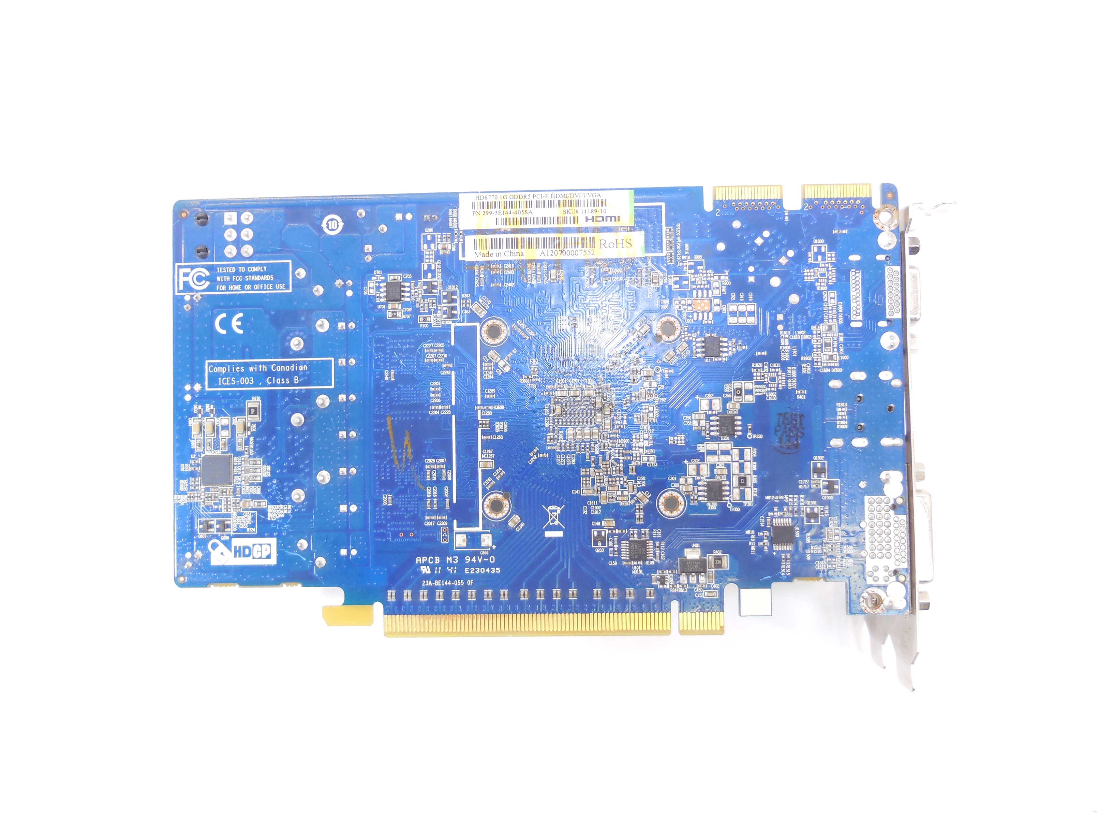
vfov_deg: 54.9
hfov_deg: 69.4
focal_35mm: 25
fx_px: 804
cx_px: 556
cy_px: 418
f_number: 3.1
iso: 140
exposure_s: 1/30
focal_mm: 4.5
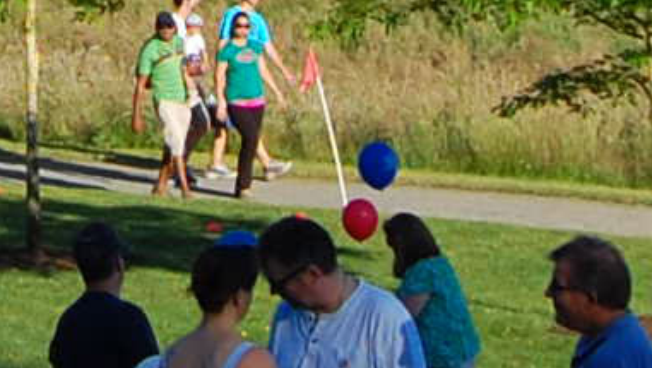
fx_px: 7284
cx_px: -388
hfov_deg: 5.1
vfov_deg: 2.9
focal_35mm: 421
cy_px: -700
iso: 200
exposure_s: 1/320
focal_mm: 34
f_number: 9
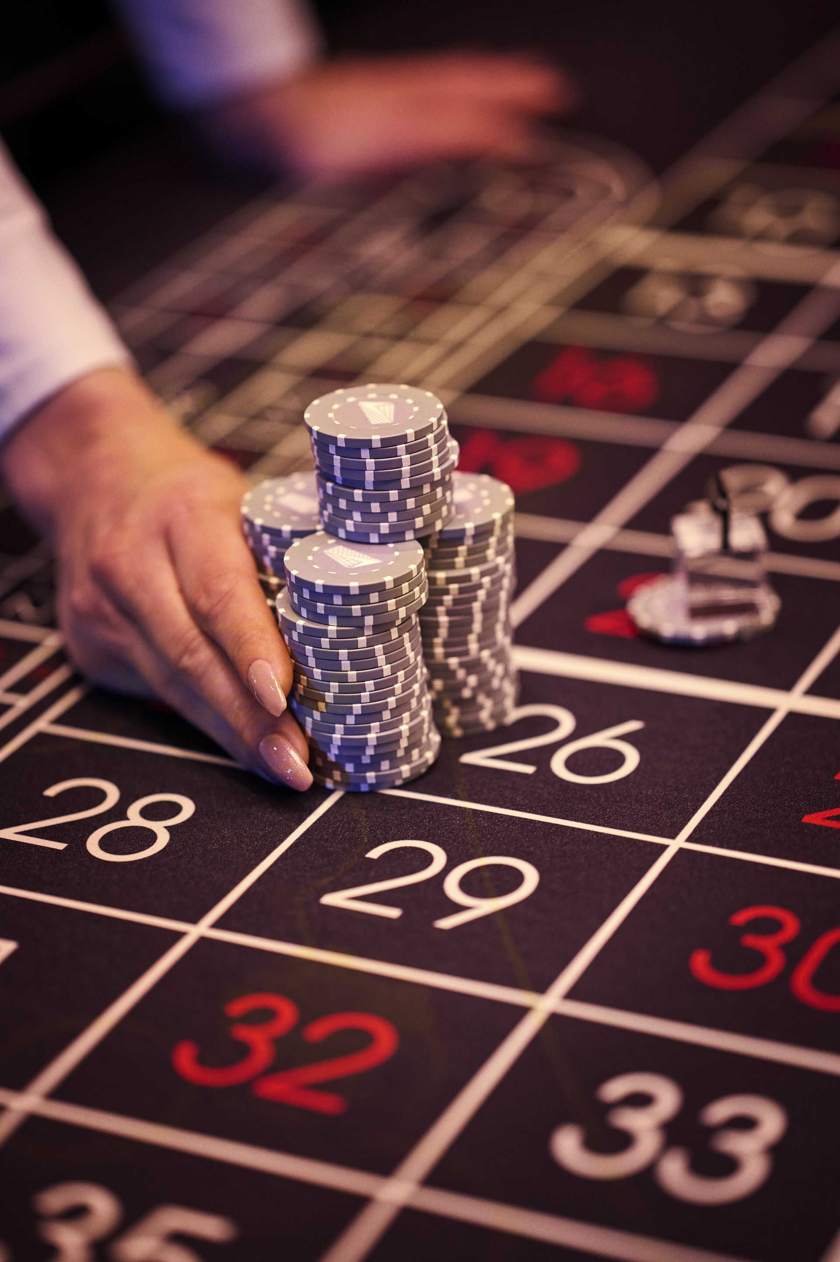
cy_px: 631
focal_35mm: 85
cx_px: 420
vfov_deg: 23.9
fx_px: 2979
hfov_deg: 16.0
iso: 800
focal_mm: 85
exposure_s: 1/160
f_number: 1.8
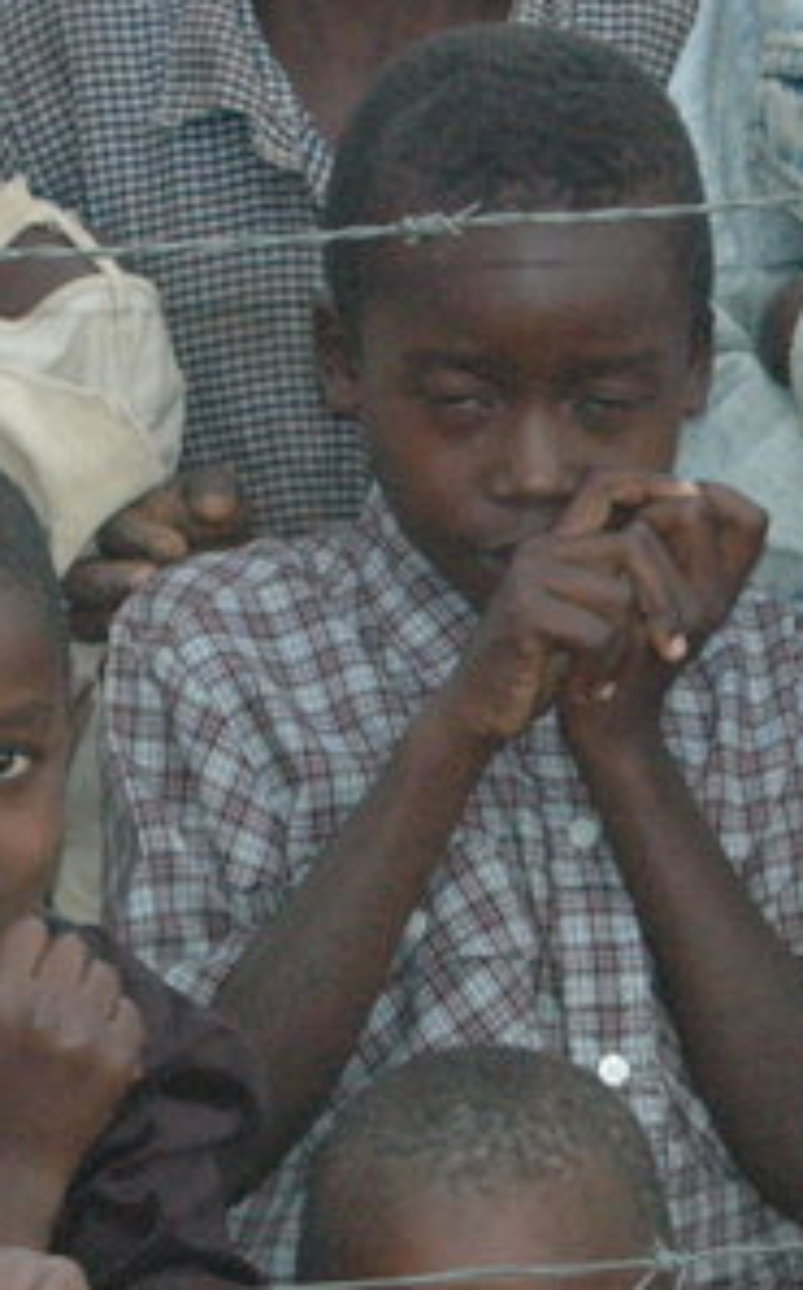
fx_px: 7406
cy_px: 632
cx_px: 308
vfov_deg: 9.9
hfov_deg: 6.2
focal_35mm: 211
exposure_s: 1/80
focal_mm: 40
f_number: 5
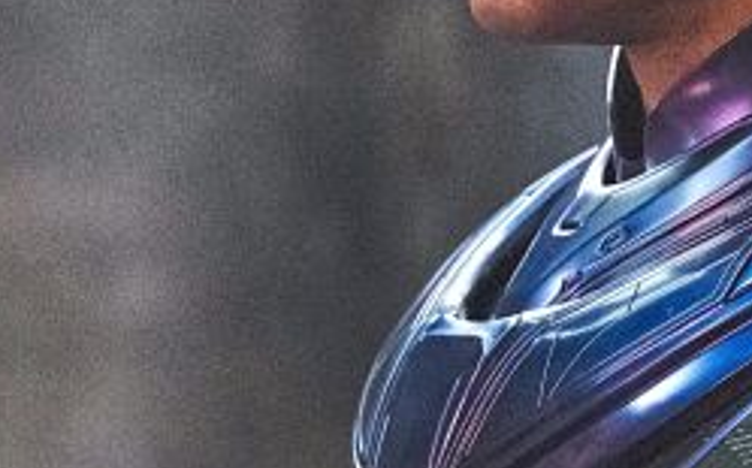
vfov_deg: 2.2
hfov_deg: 3.6
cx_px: -338
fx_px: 11955
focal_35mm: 584
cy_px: 507
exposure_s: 1/80
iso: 5000
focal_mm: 115
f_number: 2.8
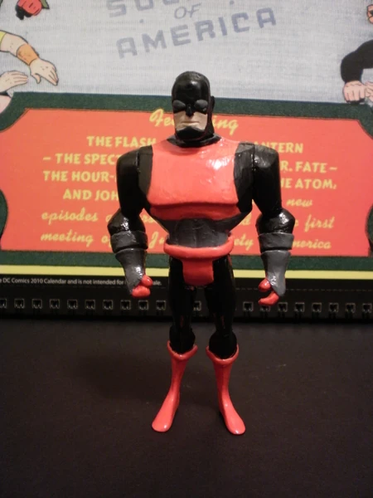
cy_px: 249
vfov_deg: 49.0
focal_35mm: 38
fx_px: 546
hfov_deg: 37.7
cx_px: 186
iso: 250
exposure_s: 1/2
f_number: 3.1
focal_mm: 6.3
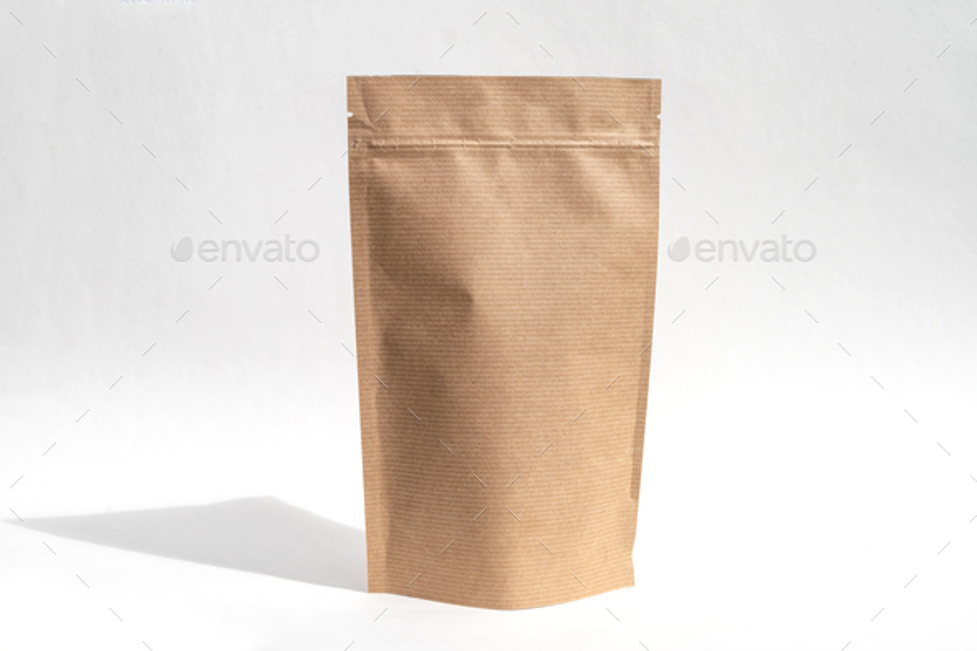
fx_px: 1302
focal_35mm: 48
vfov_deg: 28.1
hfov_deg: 41.1
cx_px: 488
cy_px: 326
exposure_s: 1/500
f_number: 10
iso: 100
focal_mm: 48
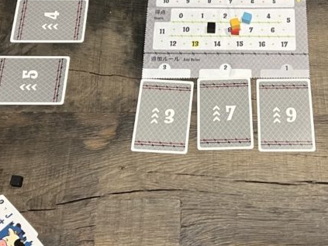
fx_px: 597
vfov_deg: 23.1
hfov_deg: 30.5
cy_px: 64
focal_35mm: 63
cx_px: 220
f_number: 1.5
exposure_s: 1/50
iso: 320
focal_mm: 5.7
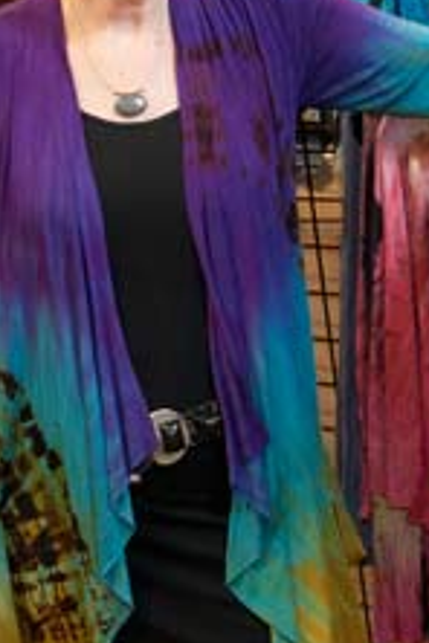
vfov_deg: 20.0
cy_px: 164
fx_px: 1812
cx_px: 304
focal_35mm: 101
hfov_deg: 13.5
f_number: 5
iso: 800
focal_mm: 25
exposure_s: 1/60
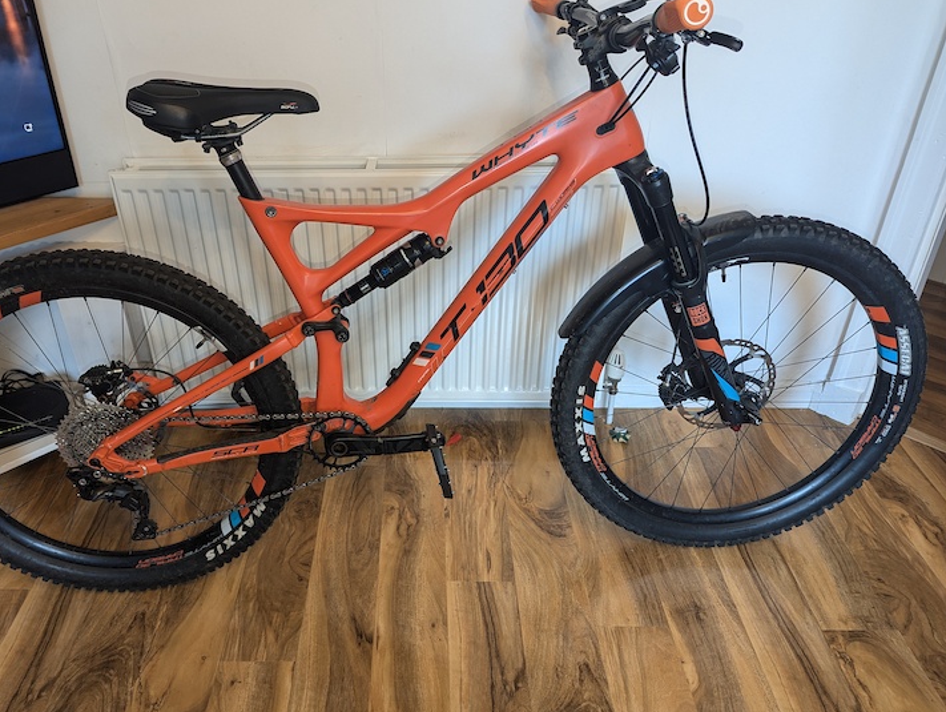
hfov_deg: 65.0
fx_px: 739
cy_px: 351
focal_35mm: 27
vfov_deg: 51.4
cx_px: 415
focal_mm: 6.81
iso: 115
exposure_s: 1/23.5
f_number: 1.85
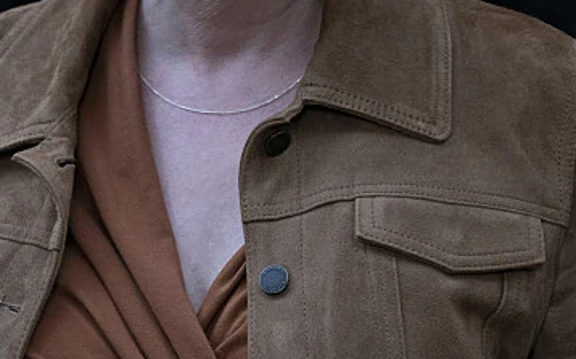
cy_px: -39
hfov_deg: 4.6
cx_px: 257
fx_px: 7151
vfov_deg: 2.9
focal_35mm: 456
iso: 4000
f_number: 7.1
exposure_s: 1/250
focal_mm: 200
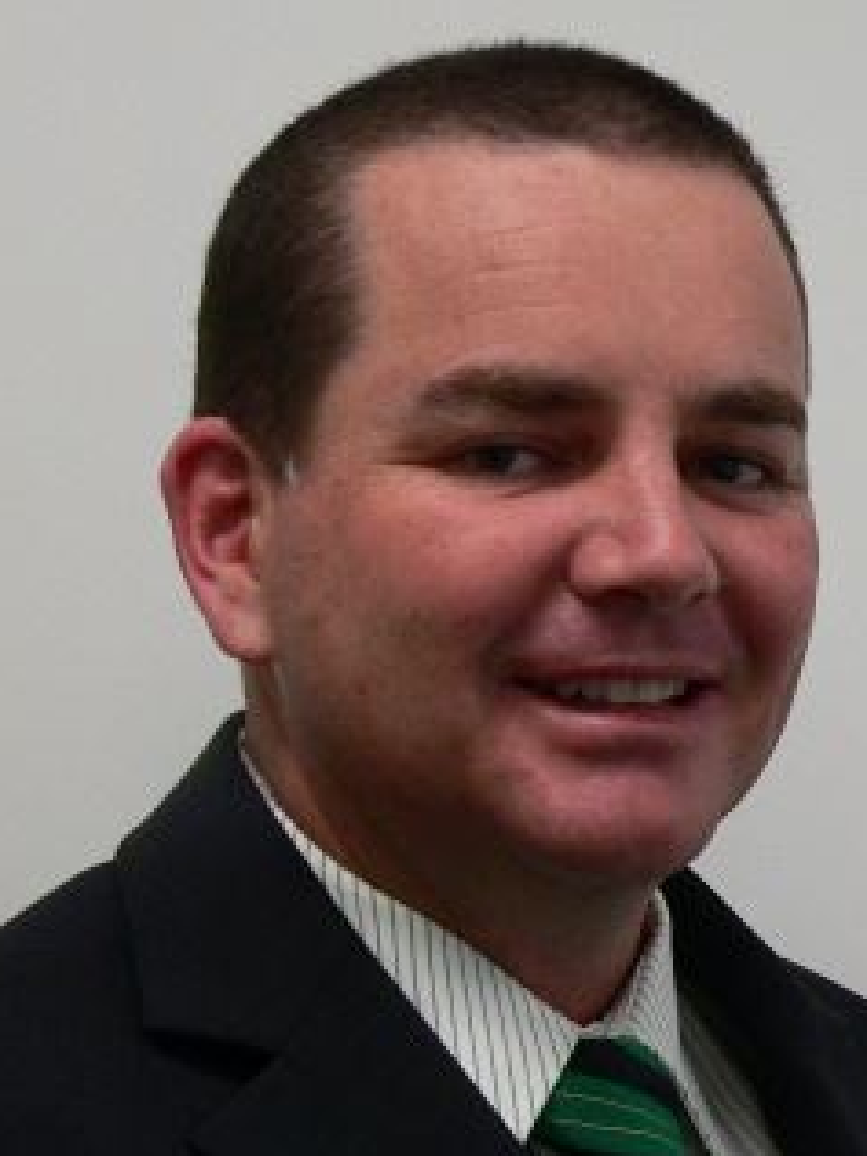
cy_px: 724
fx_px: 2237
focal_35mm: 67
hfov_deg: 21.9
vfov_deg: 28.9
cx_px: 516
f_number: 2.8
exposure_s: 1/50
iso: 200
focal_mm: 8.8
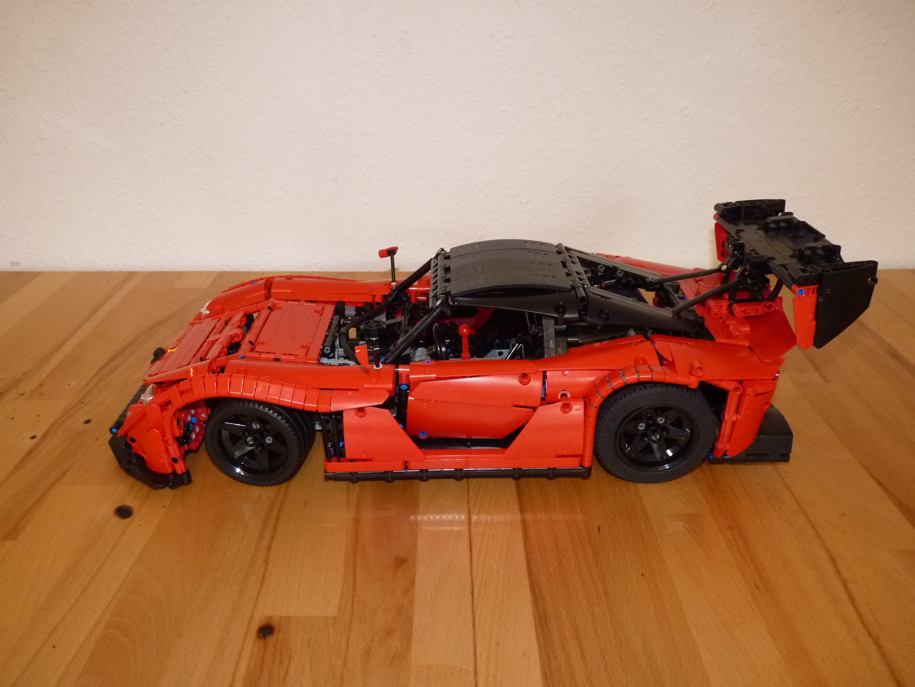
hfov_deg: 65.3
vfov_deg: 51.4
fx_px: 714
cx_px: 458
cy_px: 344
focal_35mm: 27
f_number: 2.8
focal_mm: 4.8
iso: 400
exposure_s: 1/30
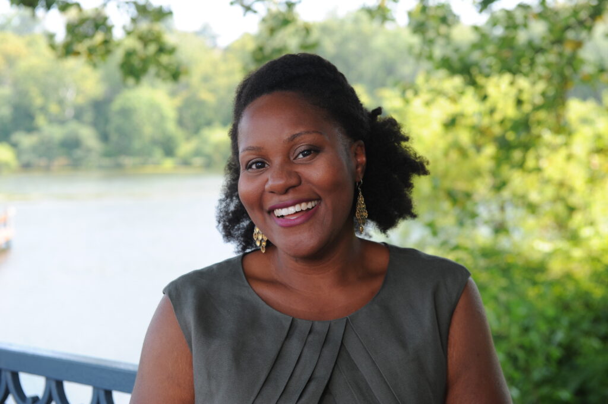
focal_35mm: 58
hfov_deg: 34.5
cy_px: 202
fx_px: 979
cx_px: 304
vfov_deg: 23.3
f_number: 5
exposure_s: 1/125
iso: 200
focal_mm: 58
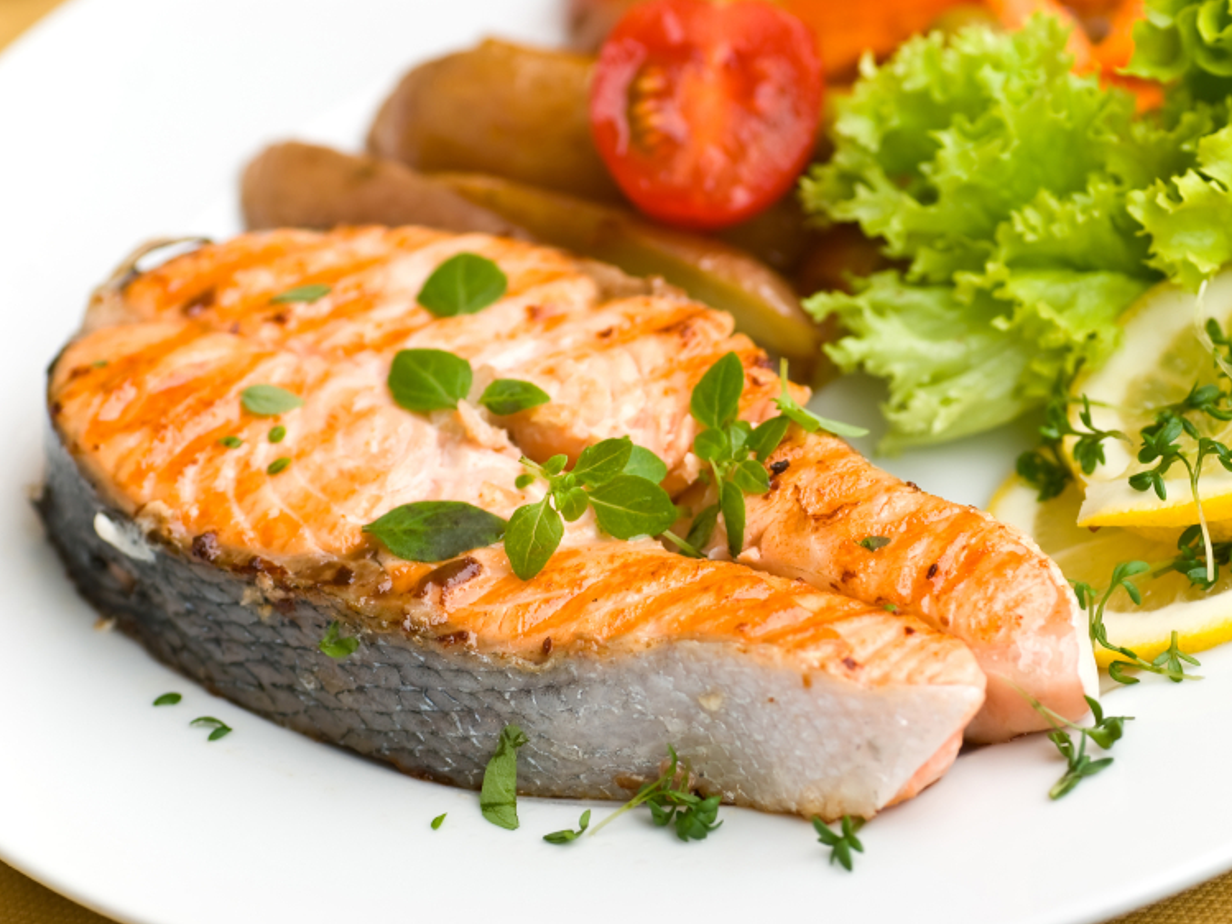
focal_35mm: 147
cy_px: 461
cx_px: 682
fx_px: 5233
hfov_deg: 13.4
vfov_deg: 10.1
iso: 100
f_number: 6.3
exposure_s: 1/15
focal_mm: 90
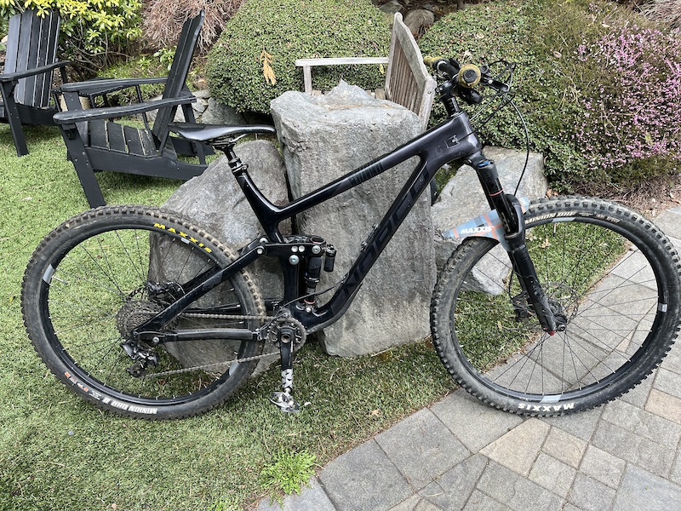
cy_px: 256
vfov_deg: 53.1
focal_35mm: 26
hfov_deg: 67.3
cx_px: 340
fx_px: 511
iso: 50
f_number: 1.6
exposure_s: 1/542
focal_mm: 5.1
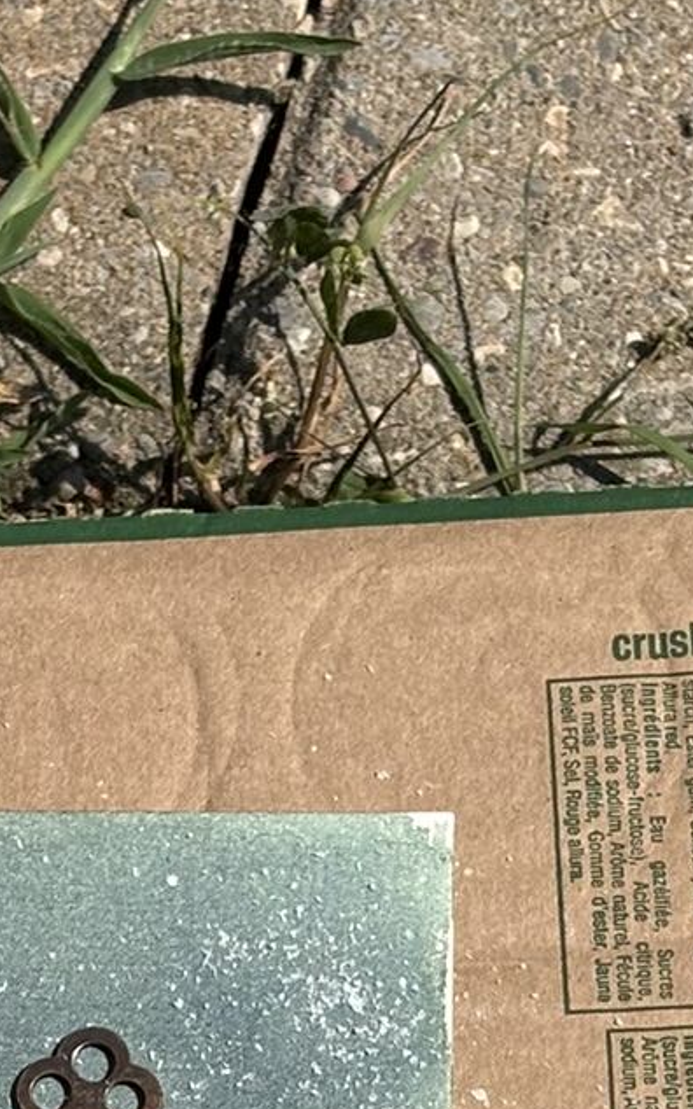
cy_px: 1581
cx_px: 212
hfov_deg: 7.4
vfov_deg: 11.4
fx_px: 5381
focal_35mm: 178
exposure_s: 1/4082
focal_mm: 5.96
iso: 32
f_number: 1.6
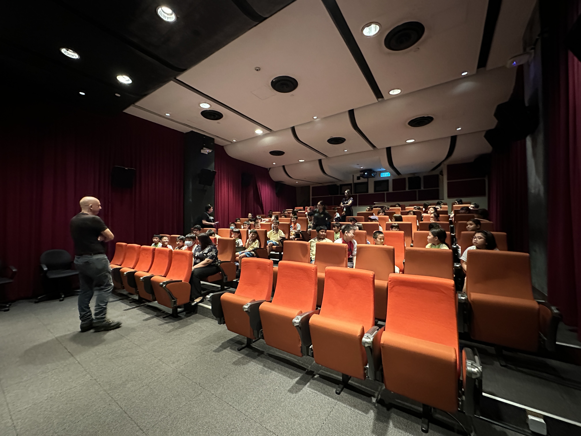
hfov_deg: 102.1
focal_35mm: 14
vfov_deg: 85.7
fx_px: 235
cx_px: 290
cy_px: 218
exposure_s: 1/34
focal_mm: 2.22
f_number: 2.2
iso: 1000
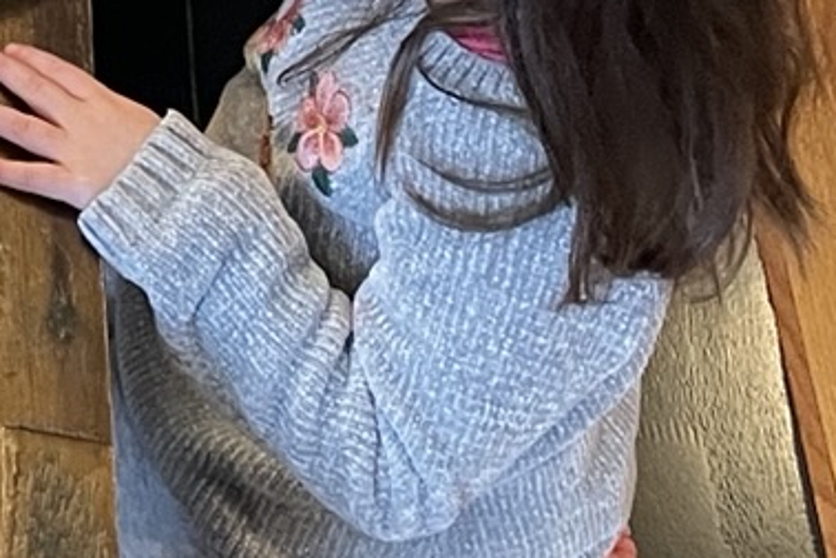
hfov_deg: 12.8
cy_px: -992
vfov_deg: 8.4
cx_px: -763
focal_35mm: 143
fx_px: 3321
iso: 200
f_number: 1.6
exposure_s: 1/60
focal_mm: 4.2
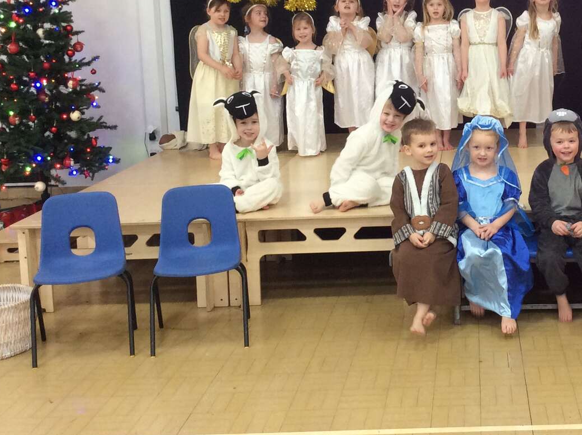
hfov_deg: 31.9
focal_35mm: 59
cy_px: 97
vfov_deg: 24.4
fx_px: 991
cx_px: 466
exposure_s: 1/25
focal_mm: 3.3
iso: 80
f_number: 2.4
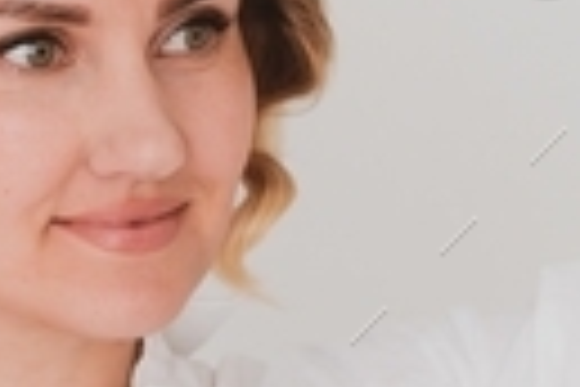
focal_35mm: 239
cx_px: 31
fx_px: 3855
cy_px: 173
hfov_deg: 8.6
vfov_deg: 5.7
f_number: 1.8
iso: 200
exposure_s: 1/500
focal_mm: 35
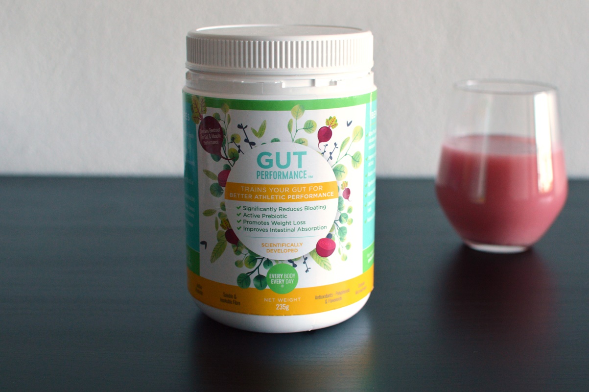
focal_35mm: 52
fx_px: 858
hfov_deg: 37.9
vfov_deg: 25.7
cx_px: 294
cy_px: 196
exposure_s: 1/100
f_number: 4
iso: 800
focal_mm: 35
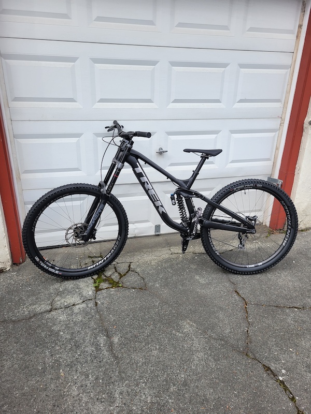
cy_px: 207
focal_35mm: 26
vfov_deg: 67.3
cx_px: 156
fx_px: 311
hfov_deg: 53.1
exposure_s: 1/707
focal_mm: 5.4
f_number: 1.8
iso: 40
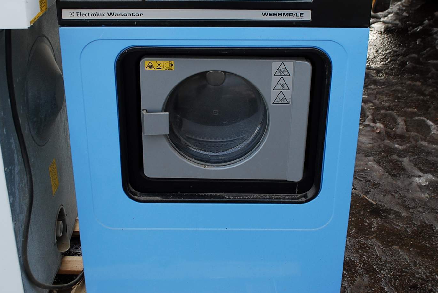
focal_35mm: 51
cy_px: 99
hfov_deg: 38.8
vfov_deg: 26.4
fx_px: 621
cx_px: 217
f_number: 5.6
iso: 200
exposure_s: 1/125
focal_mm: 24
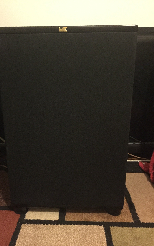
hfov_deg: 40.4
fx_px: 208
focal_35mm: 31
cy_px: 123
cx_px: 63
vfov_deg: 61.2
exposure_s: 1/17
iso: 1250
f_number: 2.2
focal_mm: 4.15
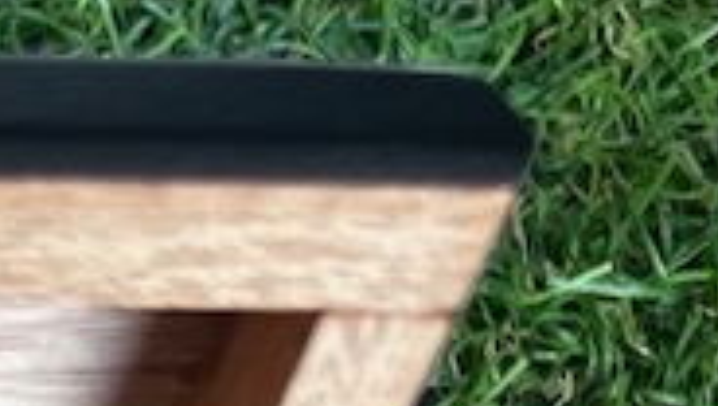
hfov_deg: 8.5
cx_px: -1670
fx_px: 3755
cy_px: 1839
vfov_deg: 5.2
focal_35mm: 197
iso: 40
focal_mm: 5.7
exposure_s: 1/188
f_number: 1.5
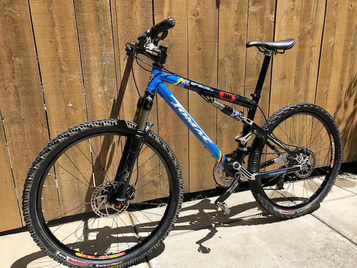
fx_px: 289
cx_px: 178
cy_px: 134
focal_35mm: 28
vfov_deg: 49.7
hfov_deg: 63.4
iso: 20
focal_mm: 4
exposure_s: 1/827
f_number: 1.8
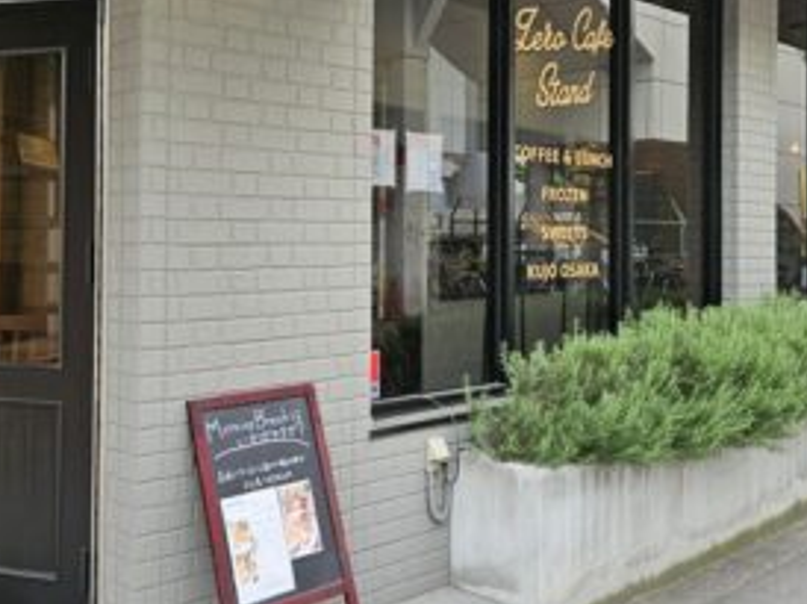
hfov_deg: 44.5
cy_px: 199
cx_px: 312
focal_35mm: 42
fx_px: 978
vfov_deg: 34.0
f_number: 1.8
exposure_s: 1/241
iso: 25
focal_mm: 5.4
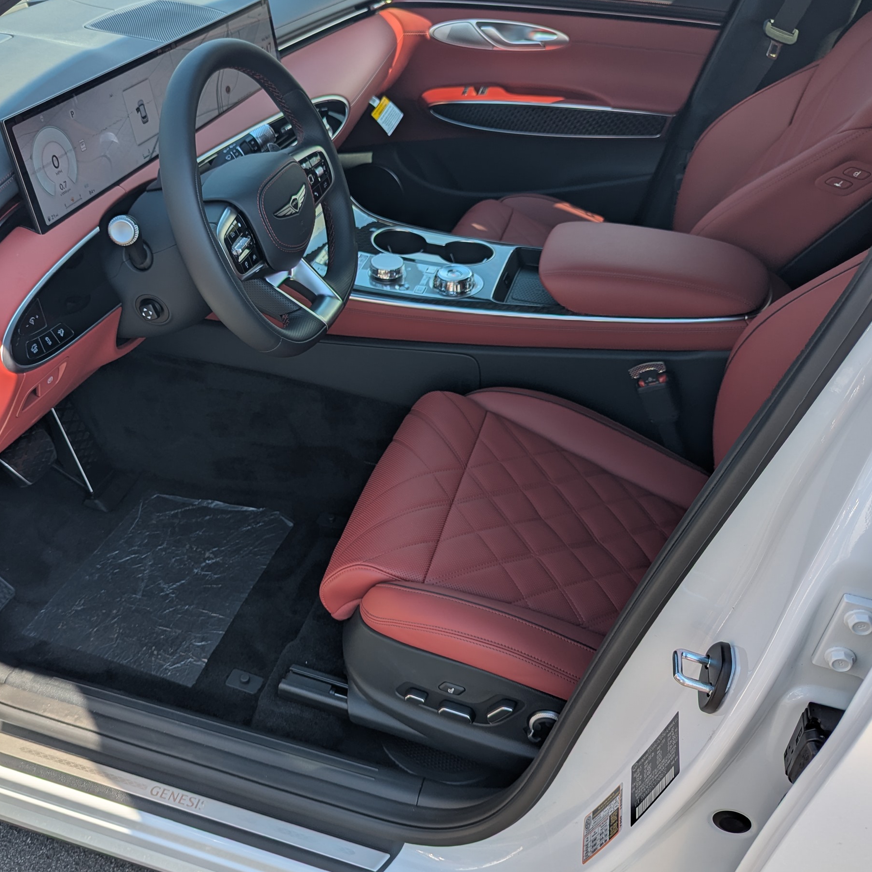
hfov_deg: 53.9
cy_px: 427
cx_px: 382
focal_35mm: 30
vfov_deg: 54.0
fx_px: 855
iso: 45
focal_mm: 6.81
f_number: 1.85
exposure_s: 1/1664
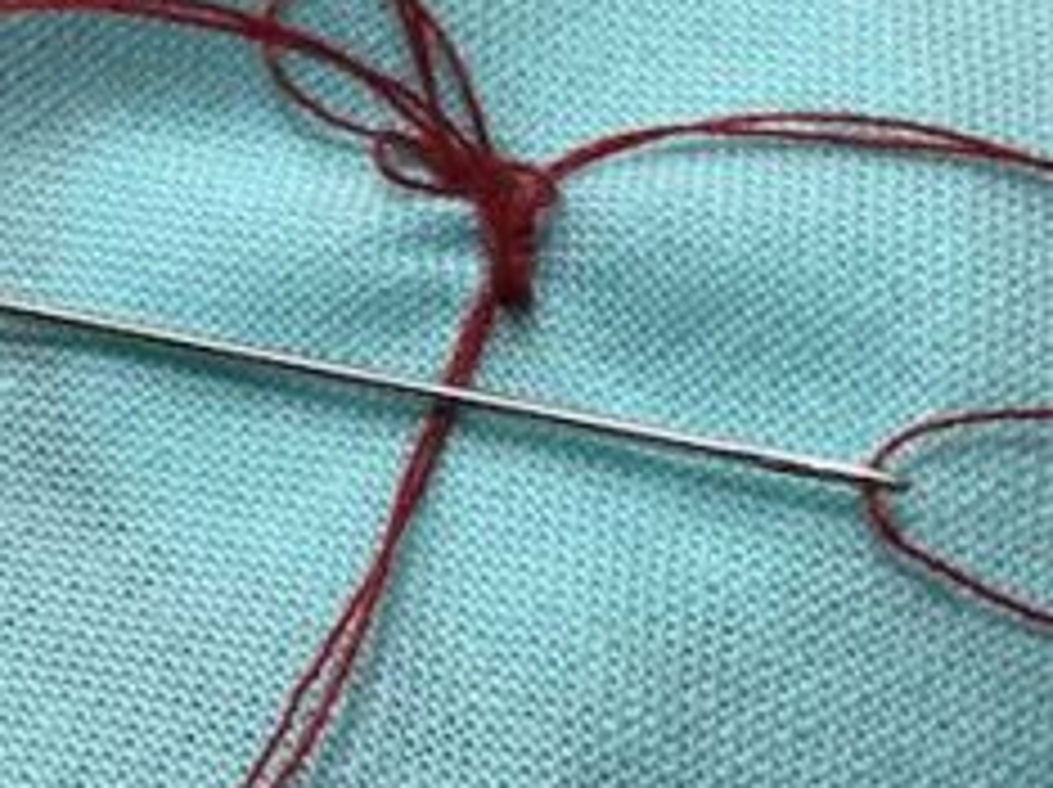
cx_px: 351
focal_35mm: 92
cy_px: 617
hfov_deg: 21.3
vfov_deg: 15.9
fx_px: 2796
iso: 40
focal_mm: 3.99
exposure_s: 1/15
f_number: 1.8
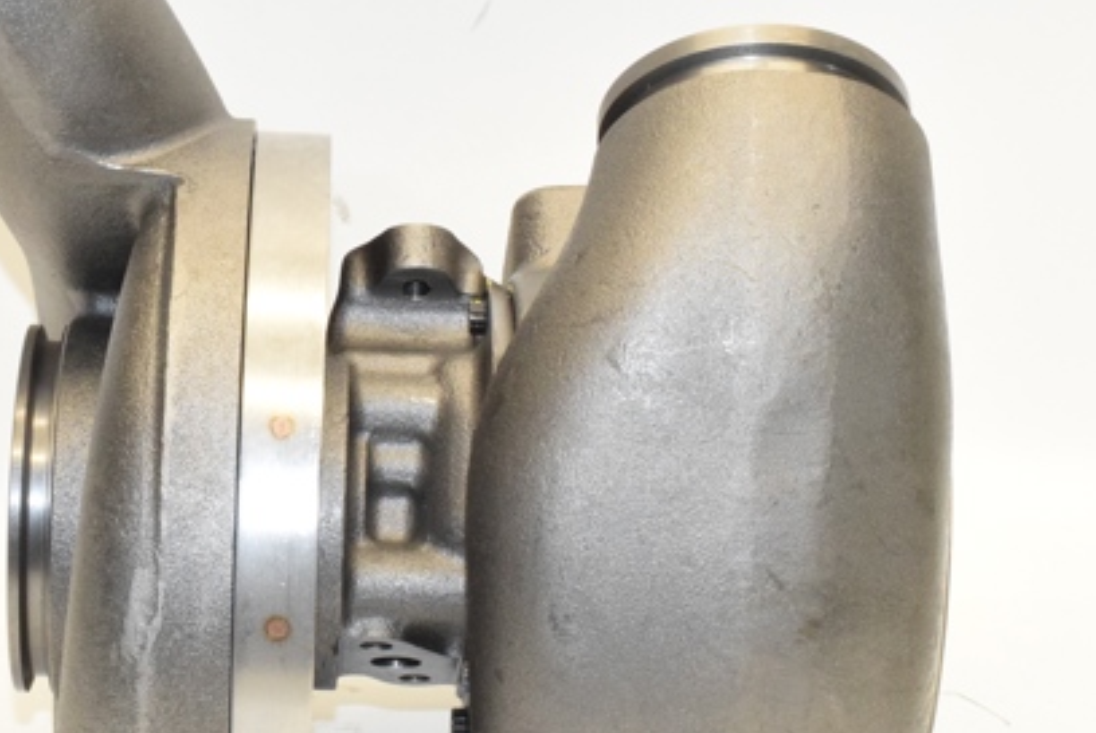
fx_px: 3231
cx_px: 266
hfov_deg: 19.1
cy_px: 366
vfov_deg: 13.0
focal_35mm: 106
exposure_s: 1/200
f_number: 16
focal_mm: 36
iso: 3200
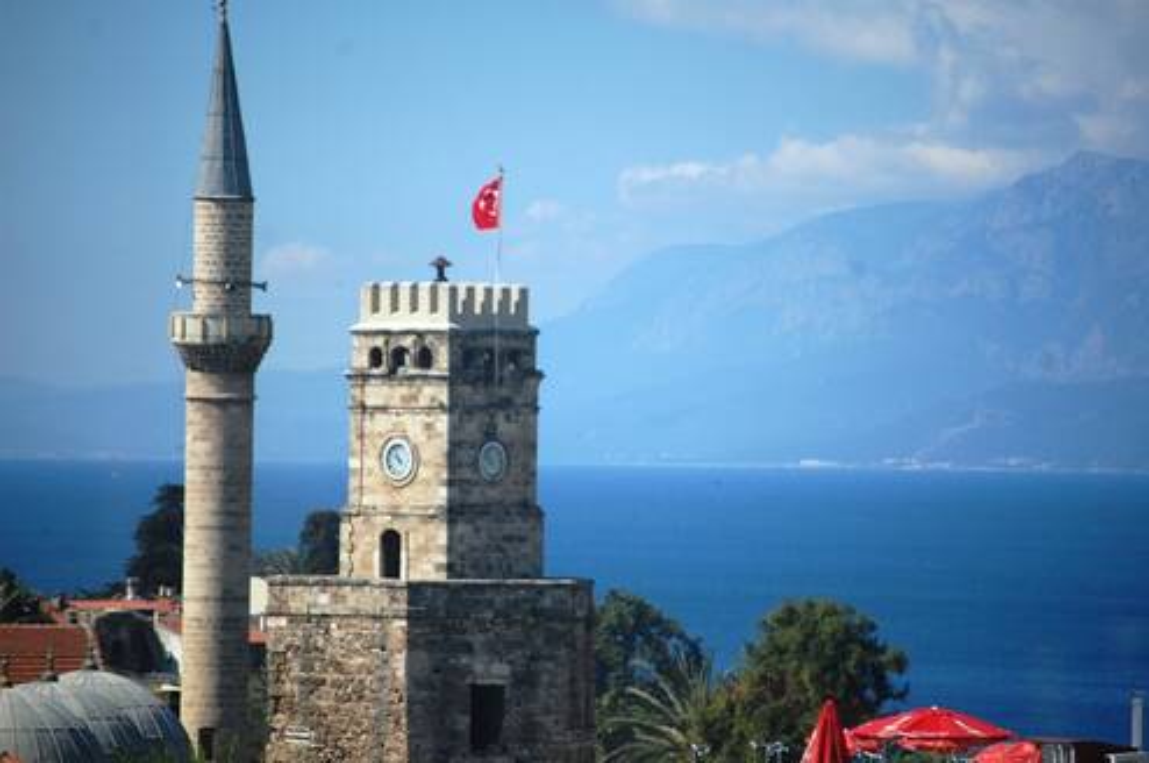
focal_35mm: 262
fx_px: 8367
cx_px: 574
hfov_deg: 7.9
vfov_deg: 5.2
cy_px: 382
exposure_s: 1/200
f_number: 5.6
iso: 200
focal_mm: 175
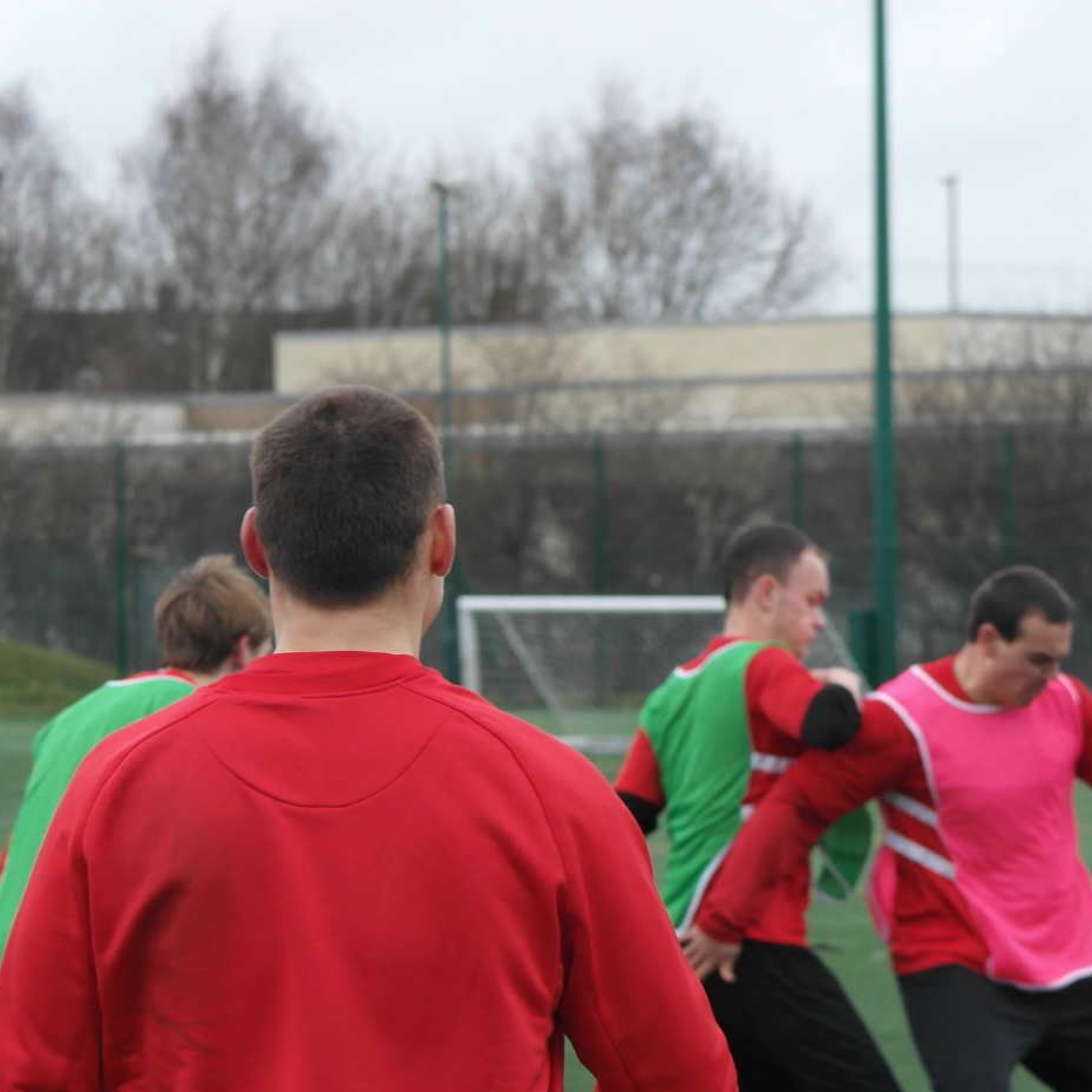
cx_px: 517
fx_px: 7495
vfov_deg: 8.3
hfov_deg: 8.3
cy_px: 736
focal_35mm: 210
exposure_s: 1/640
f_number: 5.6
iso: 400
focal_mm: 75
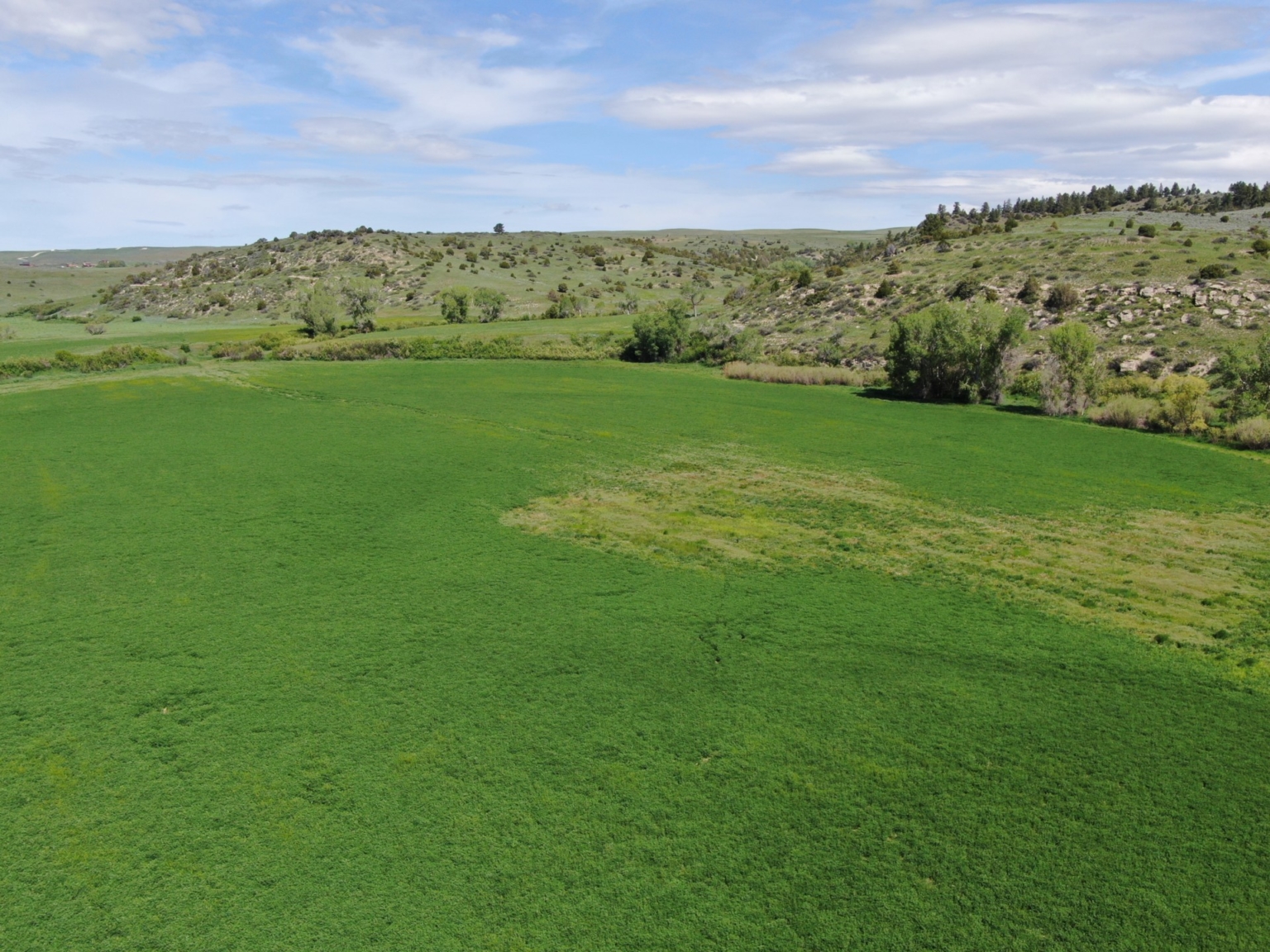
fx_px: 1174
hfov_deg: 56.8
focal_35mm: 32
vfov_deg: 44.2
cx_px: 635
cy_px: 476
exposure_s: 1/1000
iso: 100
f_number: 3.1
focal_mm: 5.45
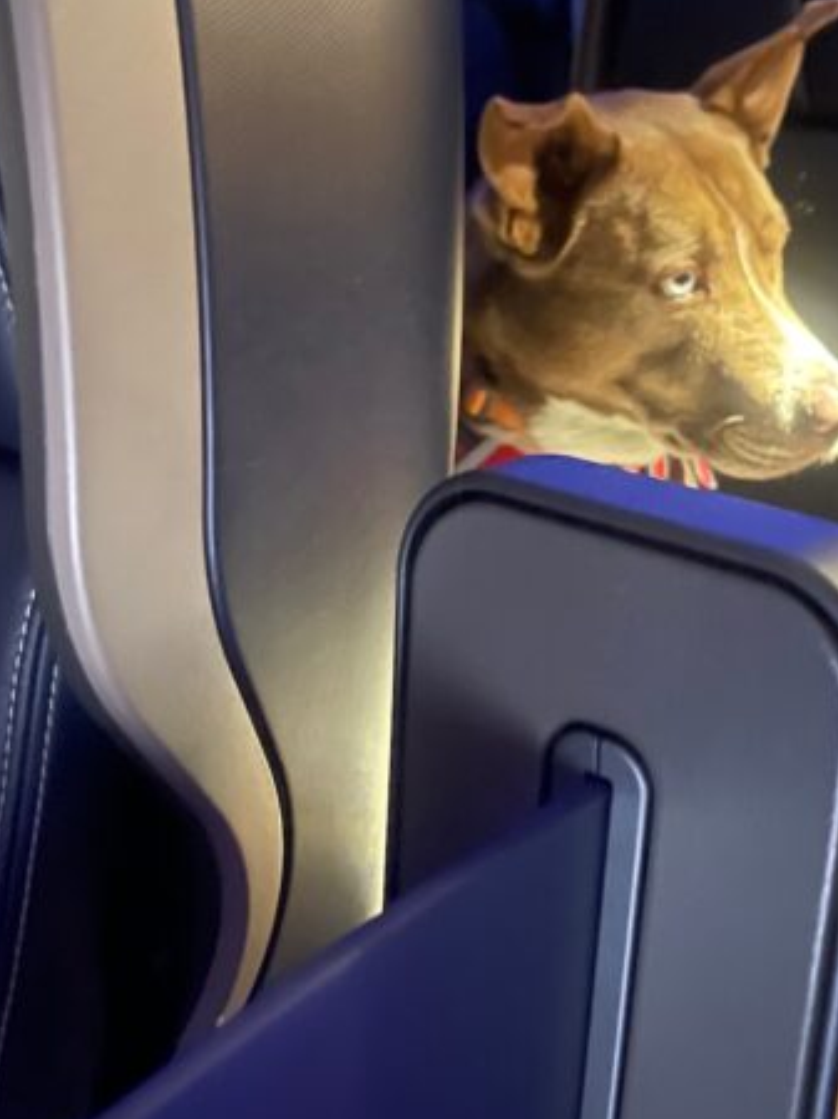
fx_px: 1519
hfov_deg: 30.8
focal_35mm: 47
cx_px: 448
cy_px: 566
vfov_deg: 40.5
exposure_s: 1/9
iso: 2500
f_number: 1.6
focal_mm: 5.1
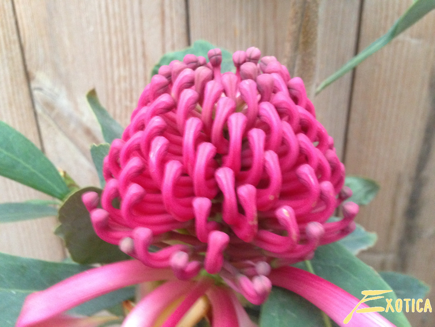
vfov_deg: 42.9
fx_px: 415
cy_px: 164
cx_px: 218
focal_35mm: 33
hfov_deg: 55.4
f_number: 2.4
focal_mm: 4.12
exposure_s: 1/20
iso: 400
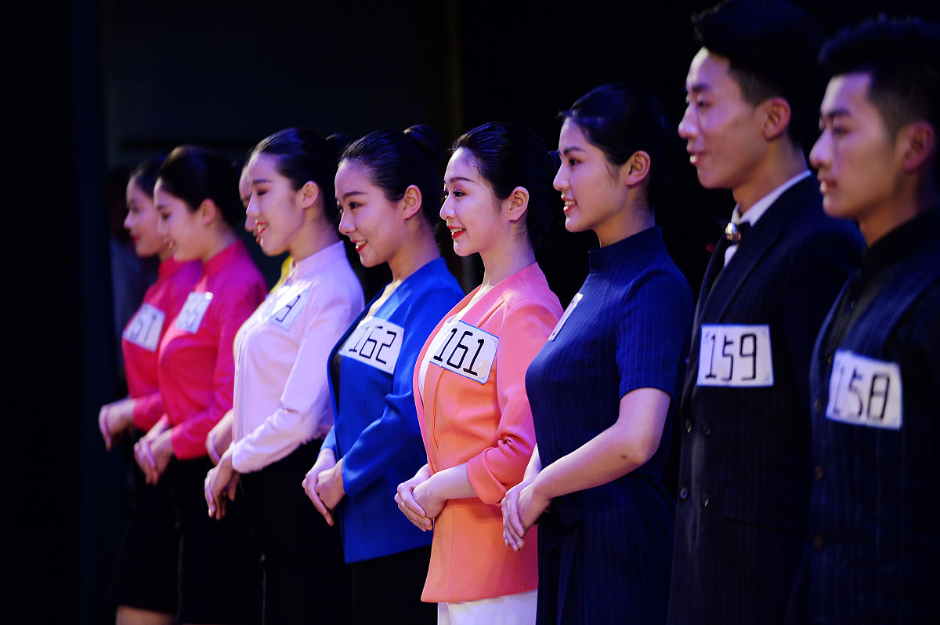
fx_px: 5216
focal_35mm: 200
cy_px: 312
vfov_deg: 6.8
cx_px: 470
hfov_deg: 10.3
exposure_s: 1/320
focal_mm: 200
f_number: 2.8
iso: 1000
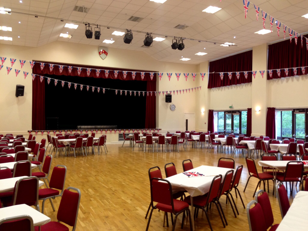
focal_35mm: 33
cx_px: 154
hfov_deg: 55.4
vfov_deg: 42.9
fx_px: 294
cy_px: 116
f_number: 2.4
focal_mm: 4.12
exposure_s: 1/20
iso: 80
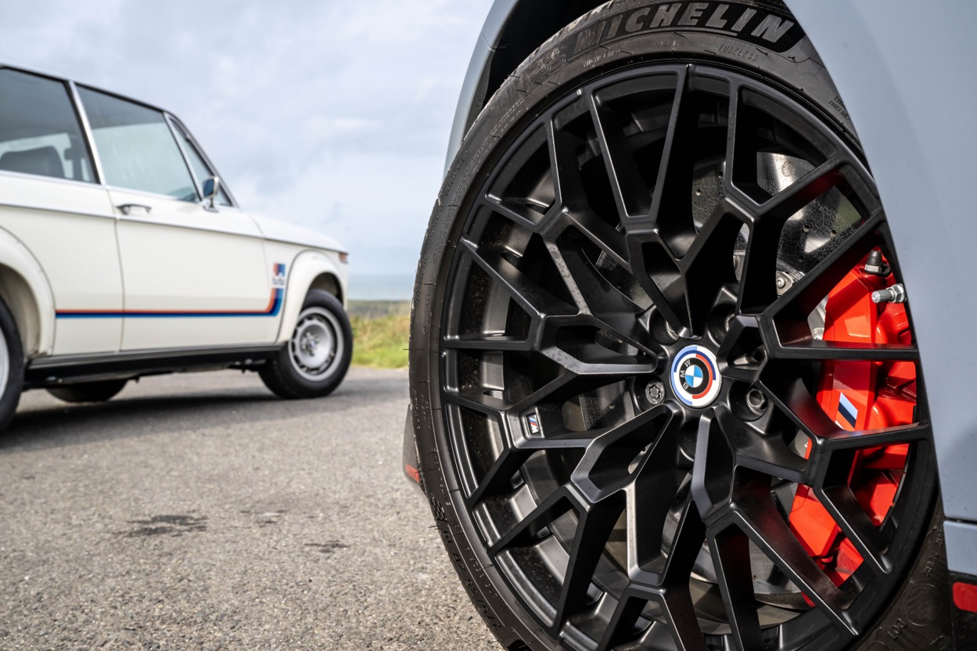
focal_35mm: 41
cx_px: 489
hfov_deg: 47.4
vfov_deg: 32.6
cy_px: 320
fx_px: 1112
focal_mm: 40
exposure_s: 1/125
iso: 500
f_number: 10
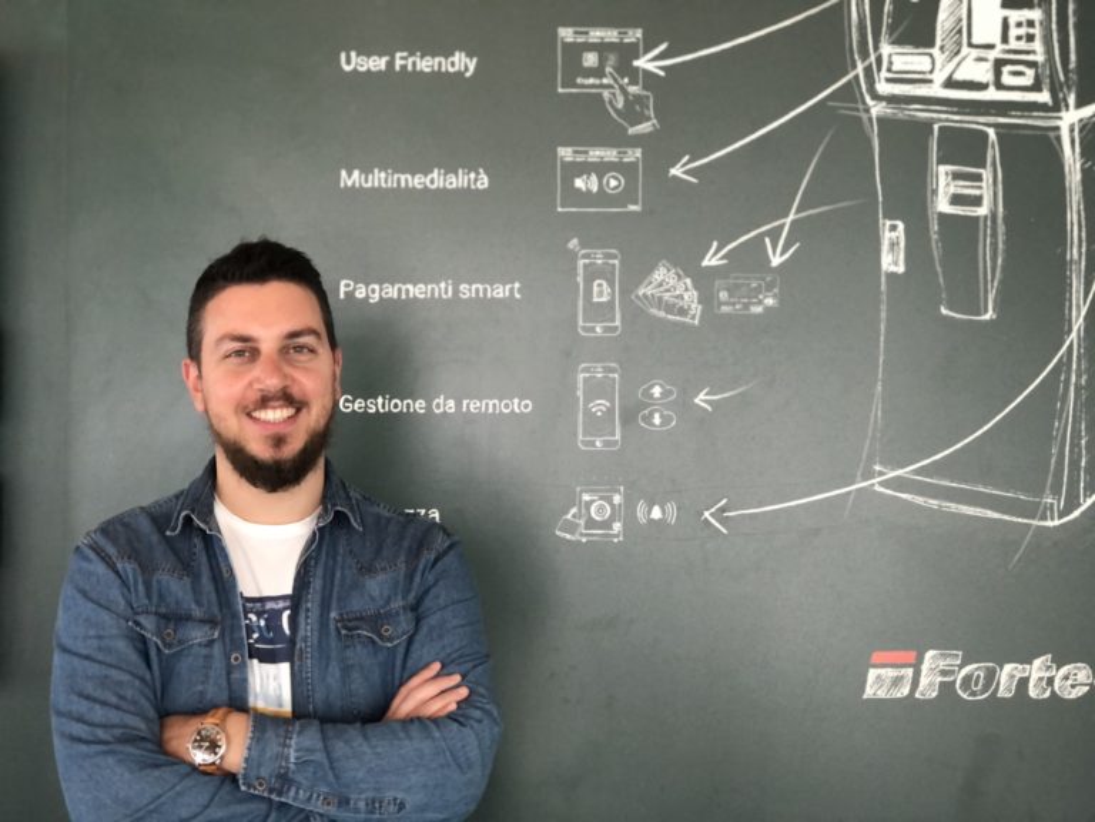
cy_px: 411
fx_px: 1803
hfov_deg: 33.8
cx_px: 548
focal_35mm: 57
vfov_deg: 25.7
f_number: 2.8
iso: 250
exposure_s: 1/30
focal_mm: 6.6
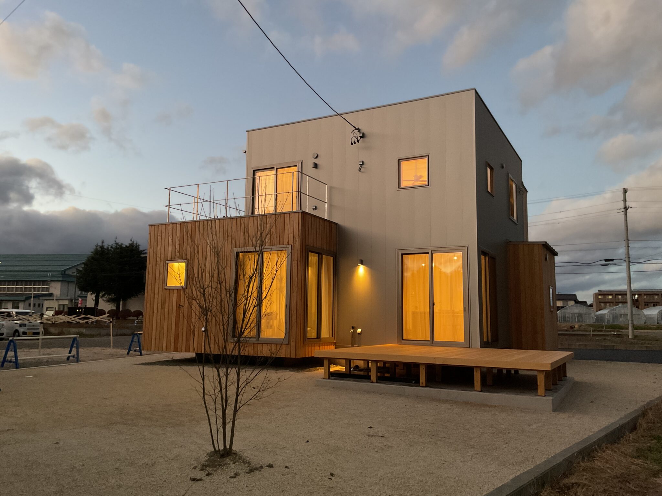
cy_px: 248
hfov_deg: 61.7
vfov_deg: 48.2
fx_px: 555
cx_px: 331
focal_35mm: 29
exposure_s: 1/40
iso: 250
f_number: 1.8
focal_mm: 3
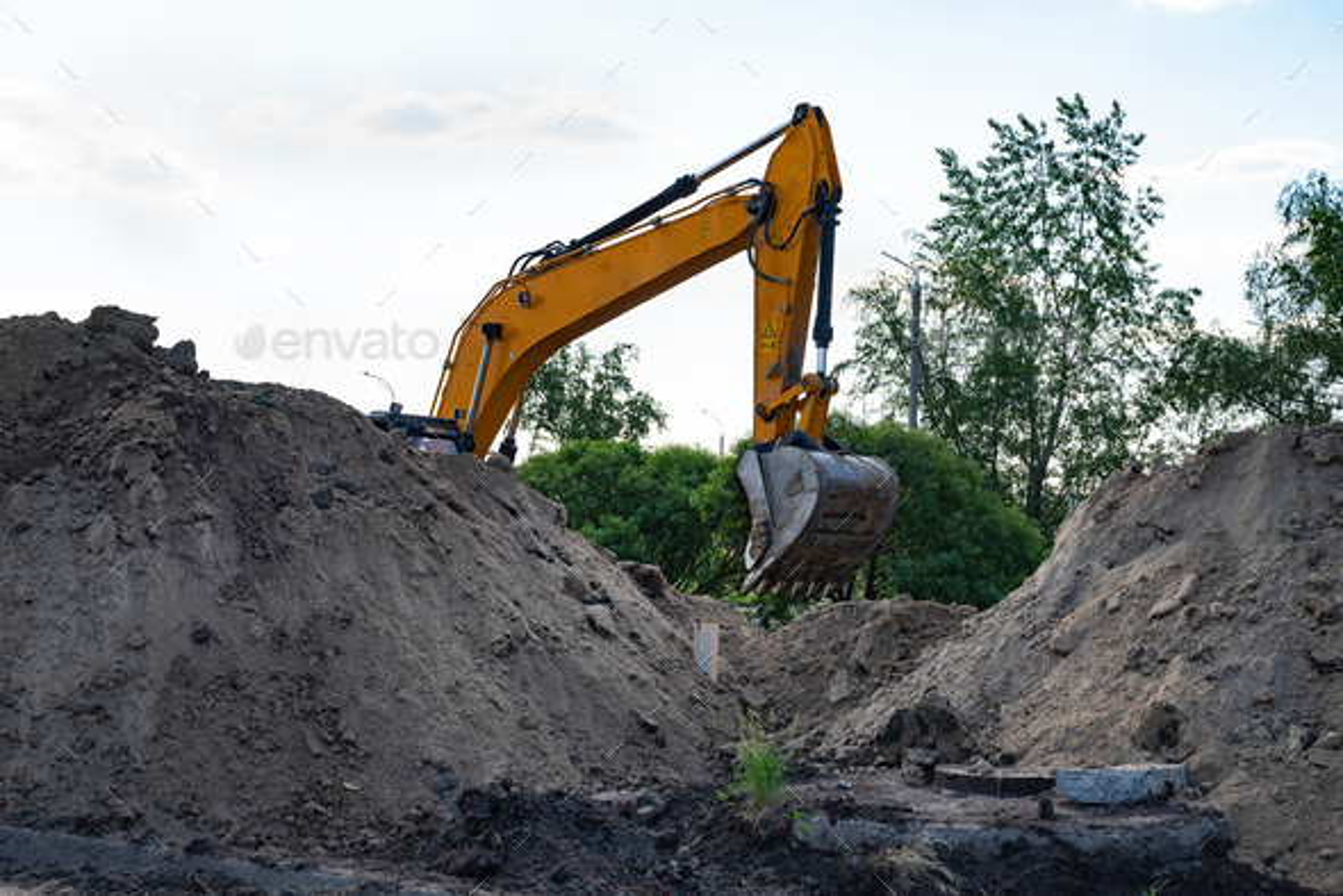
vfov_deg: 26.0
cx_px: 672
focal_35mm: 52
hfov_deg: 38.2
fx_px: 1941
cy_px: 448
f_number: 8
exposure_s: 1/250
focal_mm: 52
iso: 125
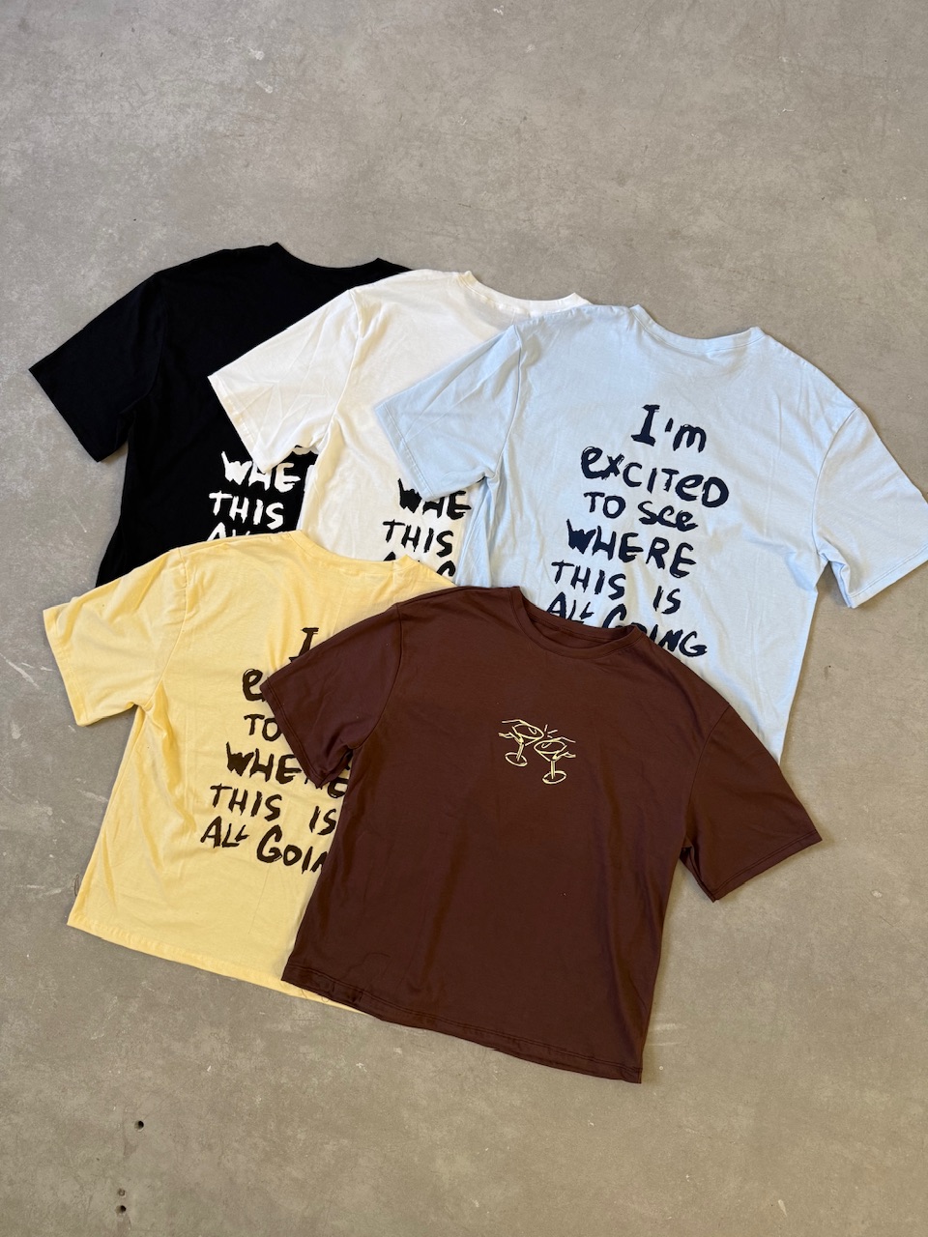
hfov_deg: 56.8
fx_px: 858
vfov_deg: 71.6
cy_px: 618
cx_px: 464
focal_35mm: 24
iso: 200
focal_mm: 6.76
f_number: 1.78
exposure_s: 1/86
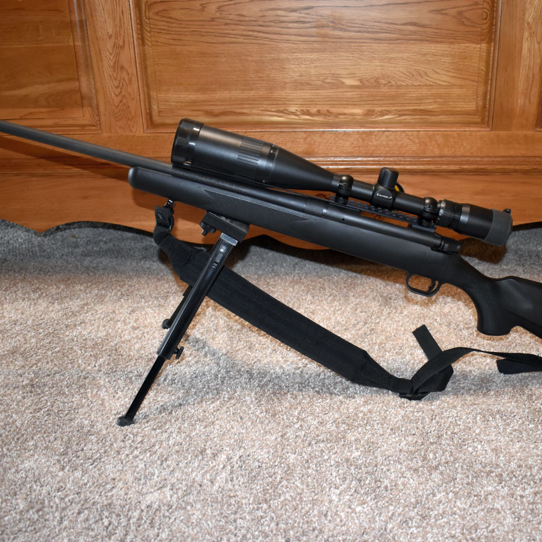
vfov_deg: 42.8
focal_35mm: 39
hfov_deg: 42.7
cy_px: 270
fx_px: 691
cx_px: 314
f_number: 3.5
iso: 1100
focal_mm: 20
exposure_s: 1/60
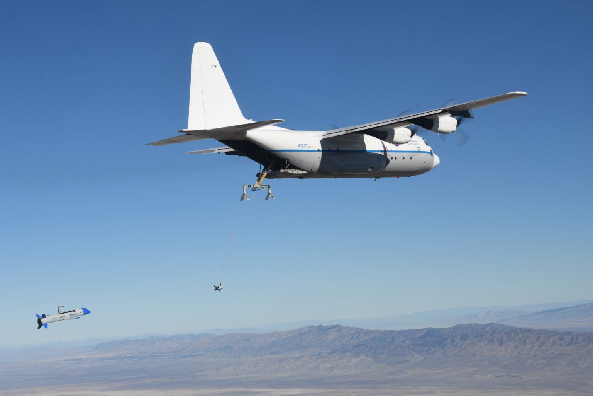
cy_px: 198
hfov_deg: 25.4
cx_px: 296
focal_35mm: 80
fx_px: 1318
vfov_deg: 17.1
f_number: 16
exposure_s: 1/125
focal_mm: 80
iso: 100
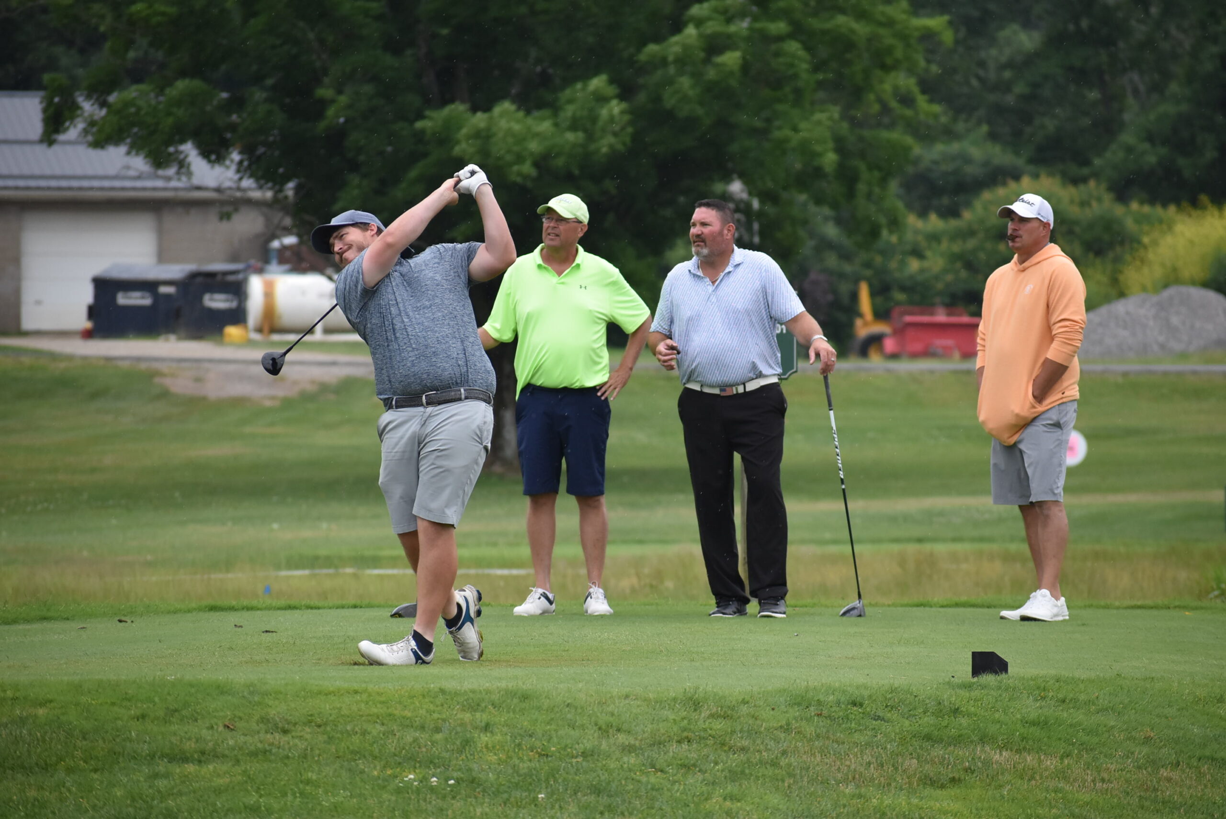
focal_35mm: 285
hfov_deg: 7.2
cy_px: 410
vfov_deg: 4.8
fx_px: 9713
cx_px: 613
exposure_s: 1/1000
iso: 800
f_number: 5.3
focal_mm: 190
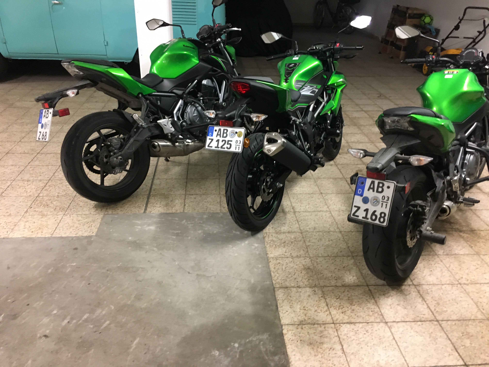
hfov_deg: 61.7
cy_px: 184
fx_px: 410
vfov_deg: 48.2
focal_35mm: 29
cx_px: 244
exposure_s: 1/17
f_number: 2.2
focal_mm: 4.15
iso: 200
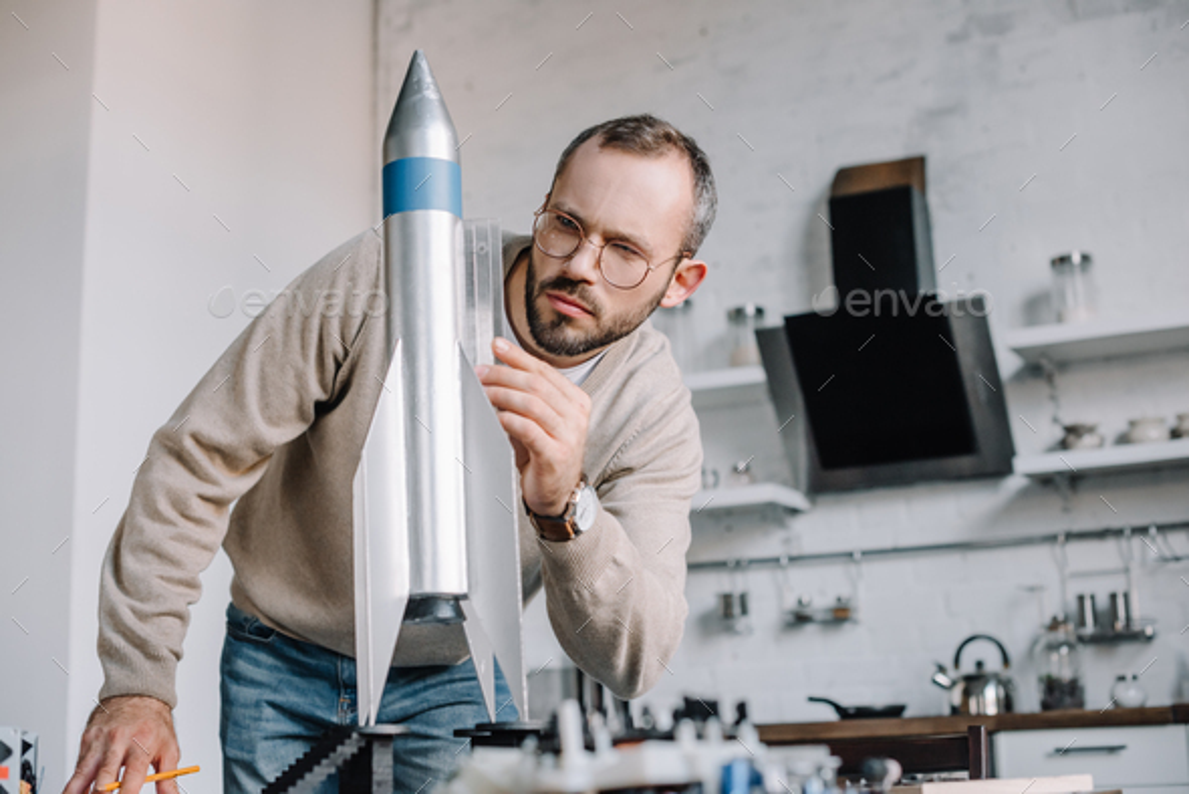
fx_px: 1652
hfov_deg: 39.6
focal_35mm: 50
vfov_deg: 27.0
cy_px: 397
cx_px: 594
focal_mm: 50
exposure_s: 1/160
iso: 640
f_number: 3.5
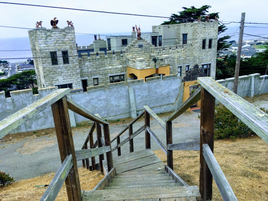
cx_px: 134
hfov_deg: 61.7
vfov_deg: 48.2
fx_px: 225
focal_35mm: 29
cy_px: 100
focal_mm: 4.15
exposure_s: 1/1399
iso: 25
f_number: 2.2
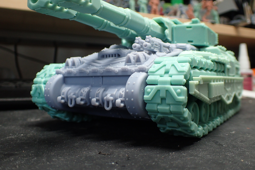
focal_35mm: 32
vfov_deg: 41.0
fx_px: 227
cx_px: 129
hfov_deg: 58.7
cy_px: 73
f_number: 2.3
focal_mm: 5.5
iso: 200
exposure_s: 1/125
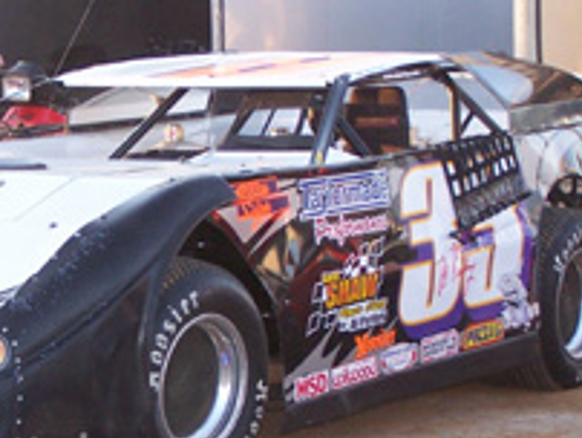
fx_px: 2676
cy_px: 380
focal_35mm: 159
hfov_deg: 12.3
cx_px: 92
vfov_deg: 9.3
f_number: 3.2
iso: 140
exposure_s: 1/125
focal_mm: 11.1
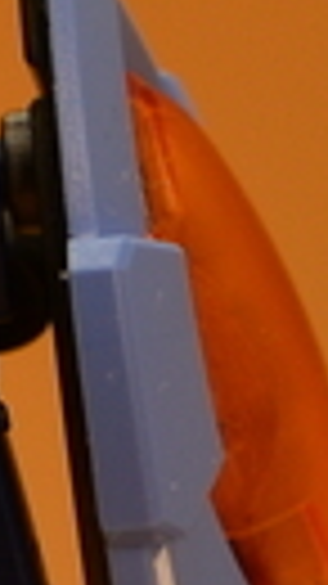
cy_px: -112
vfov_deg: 3.2
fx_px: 10450
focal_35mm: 675
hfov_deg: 1.8
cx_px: -1006
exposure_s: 1/80
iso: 200
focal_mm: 70
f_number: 9
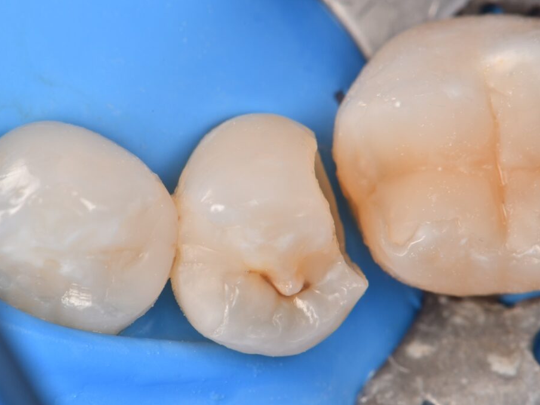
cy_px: 202
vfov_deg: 8.7
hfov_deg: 11.6
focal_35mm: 171
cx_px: 245
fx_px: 2668
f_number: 32
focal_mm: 105
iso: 200
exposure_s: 1/160
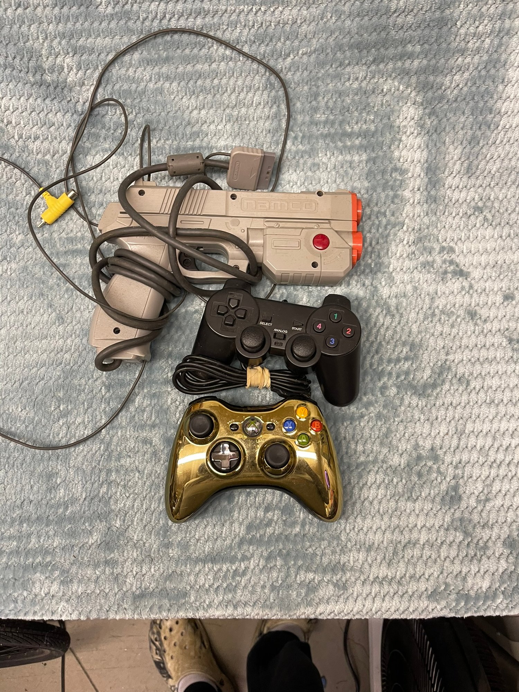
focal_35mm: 25
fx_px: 500
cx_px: 260
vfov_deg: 69.4
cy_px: 346
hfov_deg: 54.9
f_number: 1.6
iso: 160
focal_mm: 5.1
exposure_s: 1/60
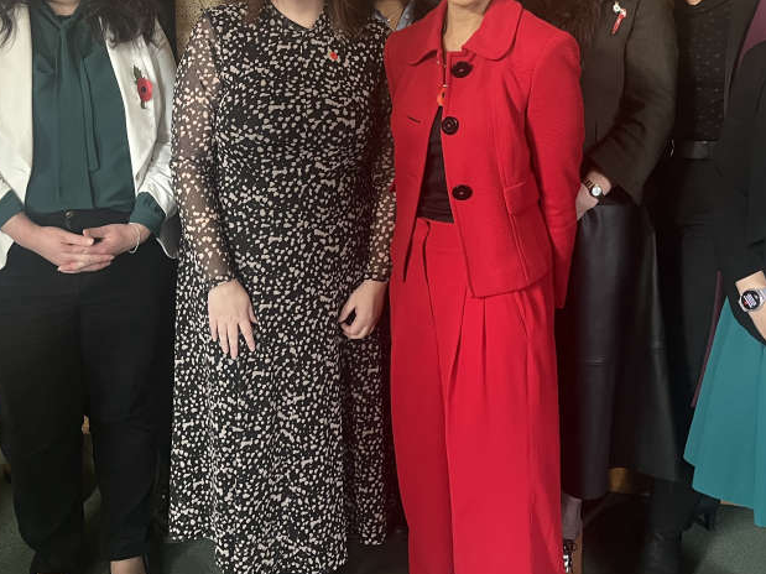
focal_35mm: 42
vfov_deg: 34.2
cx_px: 343
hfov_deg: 44.7
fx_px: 929
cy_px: 215
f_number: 1.6
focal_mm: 5.1
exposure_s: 1/50
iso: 320
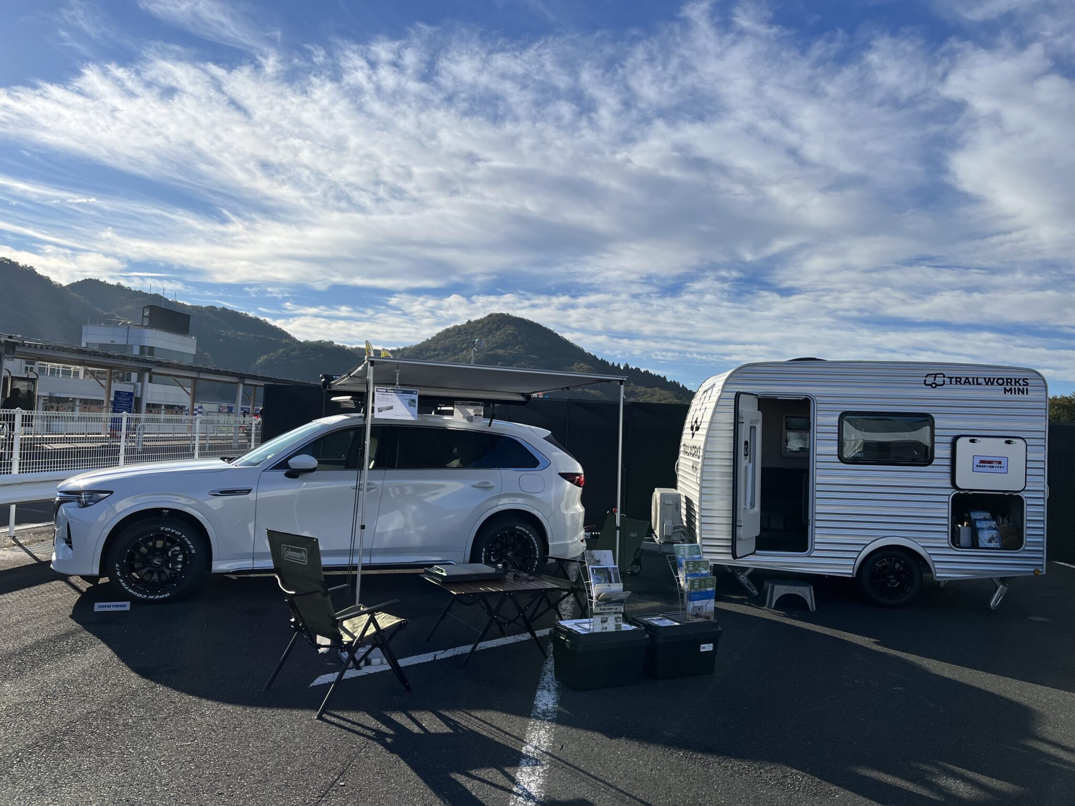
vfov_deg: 53.1
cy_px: 403
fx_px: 807
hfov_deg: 67.3
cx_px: 538
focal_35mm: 26
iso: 50
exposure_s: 1/5848
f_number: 1.6
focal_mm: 5.1
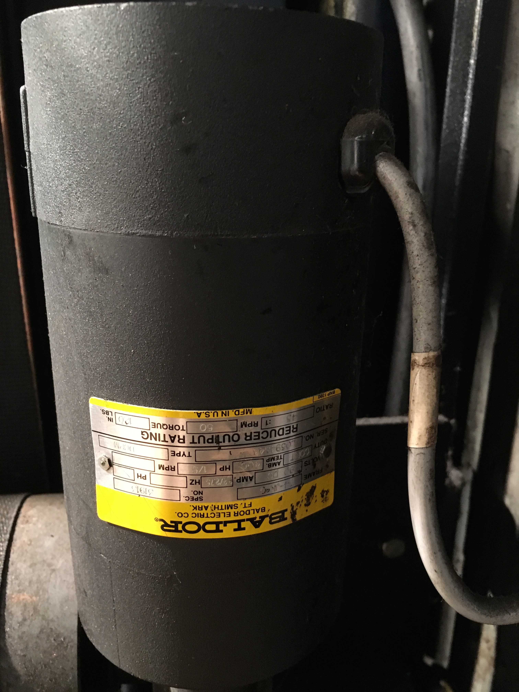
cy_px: 346
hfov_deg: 48.2
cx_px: 260
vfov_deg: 61.7
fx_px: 580
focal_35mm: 29
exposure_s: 1/15
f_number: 2.2
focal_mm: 4.15
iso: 250
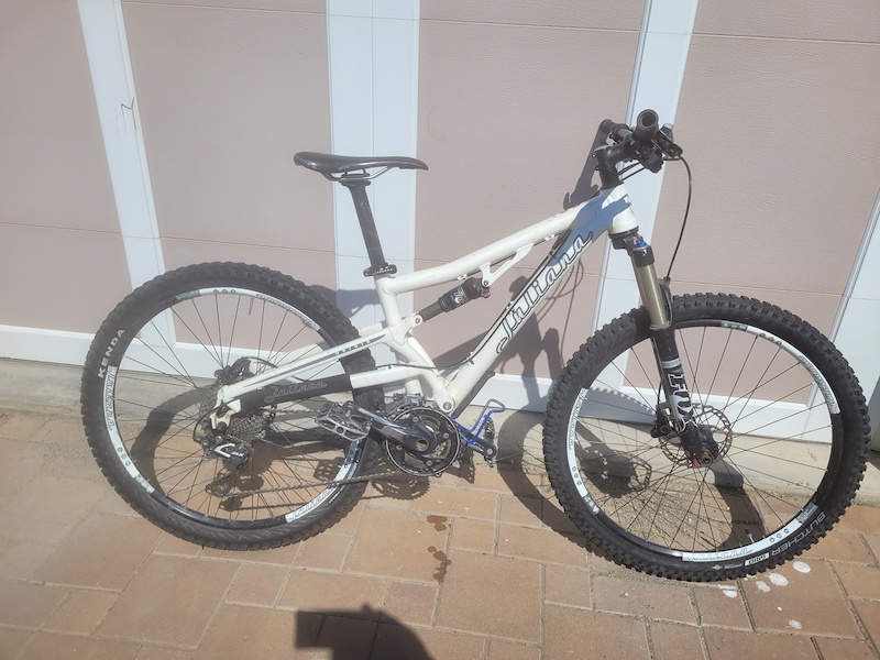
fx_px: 661
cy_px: 330
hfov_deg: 67.3
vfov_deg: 53.1
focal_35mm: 26
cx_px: 440
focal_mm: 5.4
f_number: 1.8
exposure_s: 1/4064
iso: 40
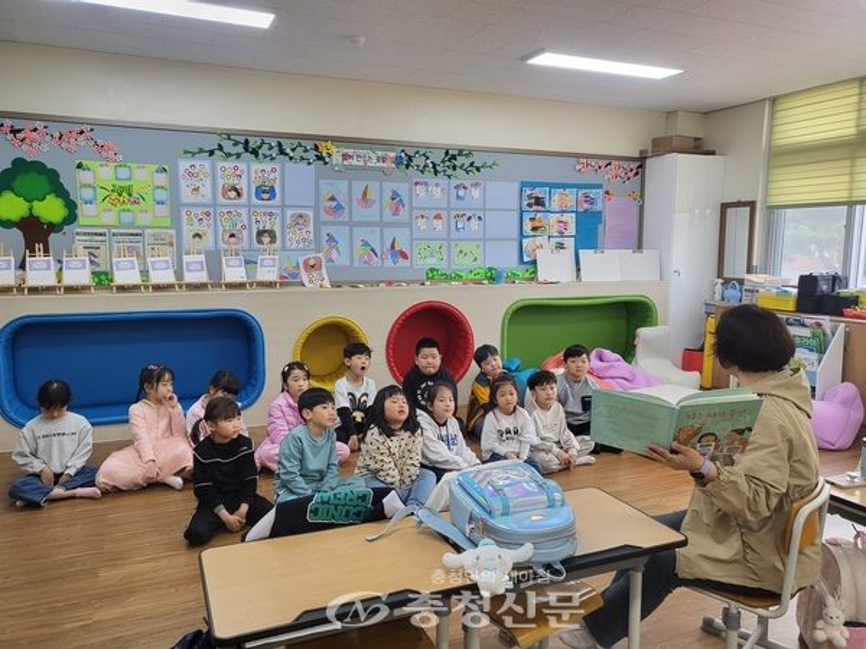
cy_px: 324
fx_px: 650
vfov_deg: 53.1
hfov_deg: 67.3
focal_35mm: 26
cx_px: 433
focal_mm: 4.25
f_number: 1.8
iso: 125
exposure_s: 1/120
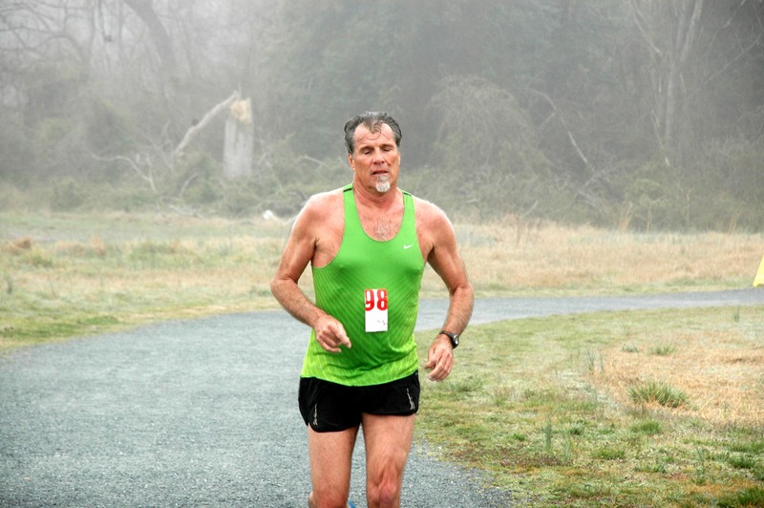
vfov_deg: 6.8
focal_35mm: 202
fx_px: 4294
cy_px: 254
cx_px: 382
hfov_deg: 10.2
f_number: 10
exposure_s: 1/250
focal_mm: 135
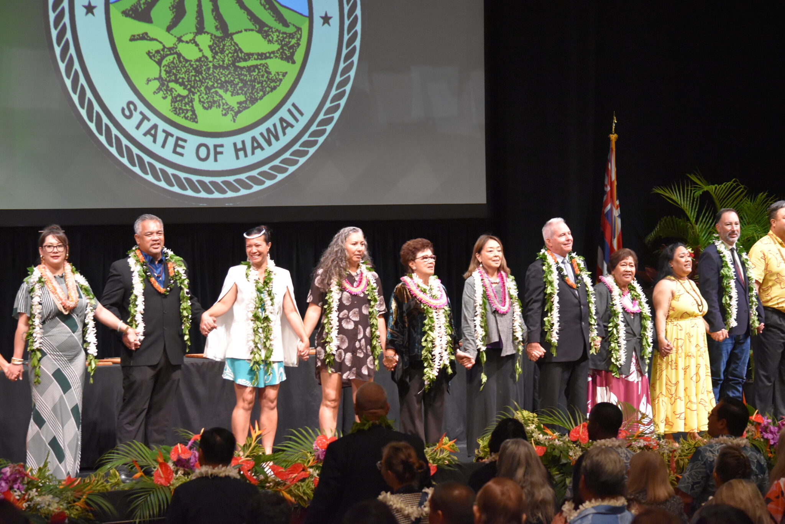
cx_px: 392
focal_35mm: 120
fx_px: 2617
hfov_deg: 17.1
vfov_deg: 11.4
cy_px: 262
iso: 3600
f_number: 4.5
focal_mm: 80
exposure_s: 1/125
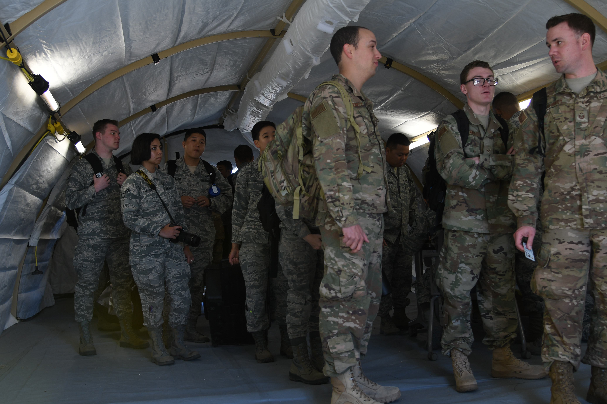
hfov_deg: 53.1
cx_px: 304
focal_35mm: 36
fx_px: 607
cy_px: 202
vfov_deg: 36.9
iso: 250
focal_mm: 24
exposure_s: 1/100
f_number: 4
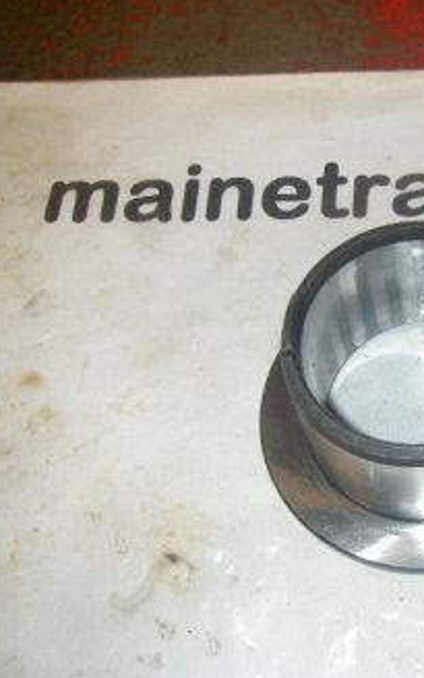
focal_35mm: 55
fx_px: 1017
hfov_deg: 22.4
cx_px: 451
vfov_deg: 36.9
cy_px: 341
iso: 200
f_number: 3.3
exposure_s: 1/40
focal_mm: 6.3
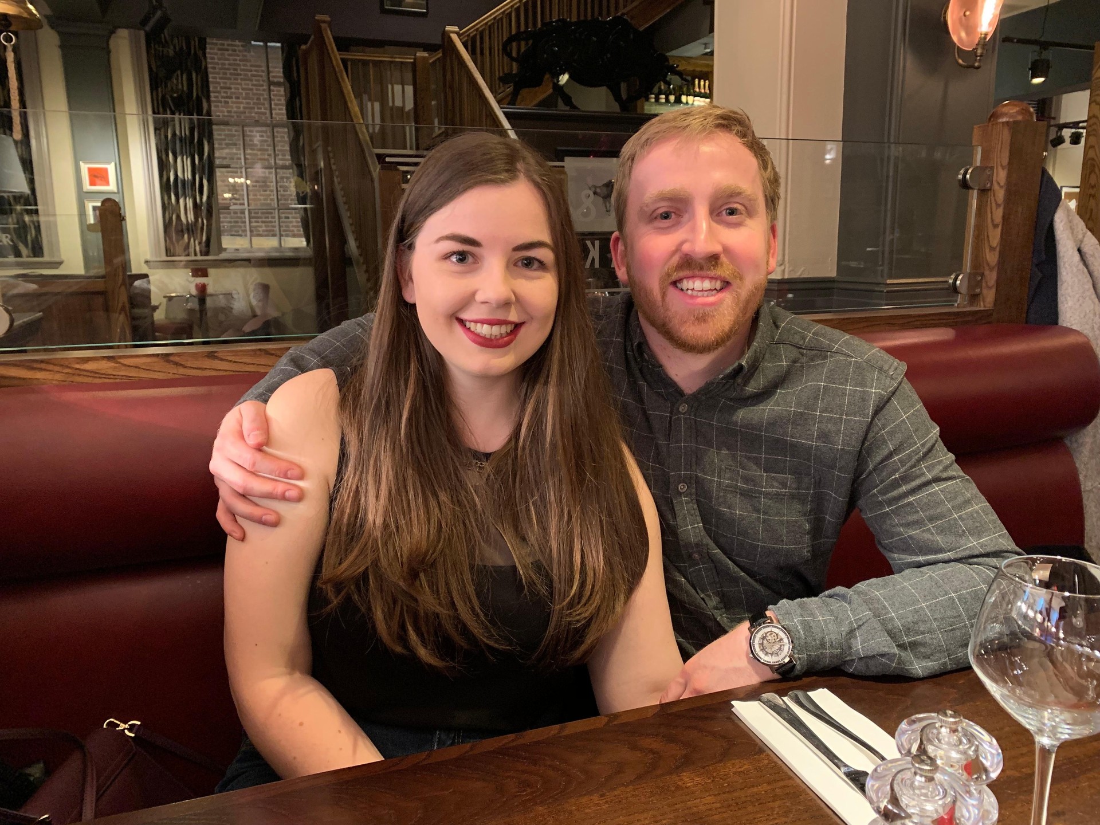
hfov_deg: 67.3
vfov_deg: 53.1
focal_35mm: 26
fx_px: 826
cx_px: 550
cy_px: 412
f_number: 1.8
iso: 400
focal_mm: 4.25
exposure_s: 1/25
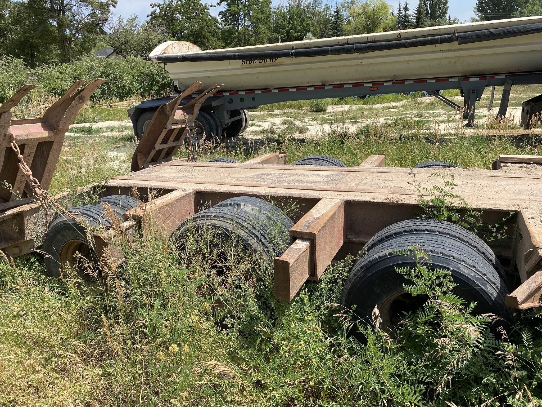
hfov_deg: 67.3
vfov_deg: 53.1
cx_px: 271
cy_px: 204
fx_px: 407
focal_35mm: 26
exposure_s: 1/1927
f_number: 1.8
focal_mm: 4.25
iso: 32
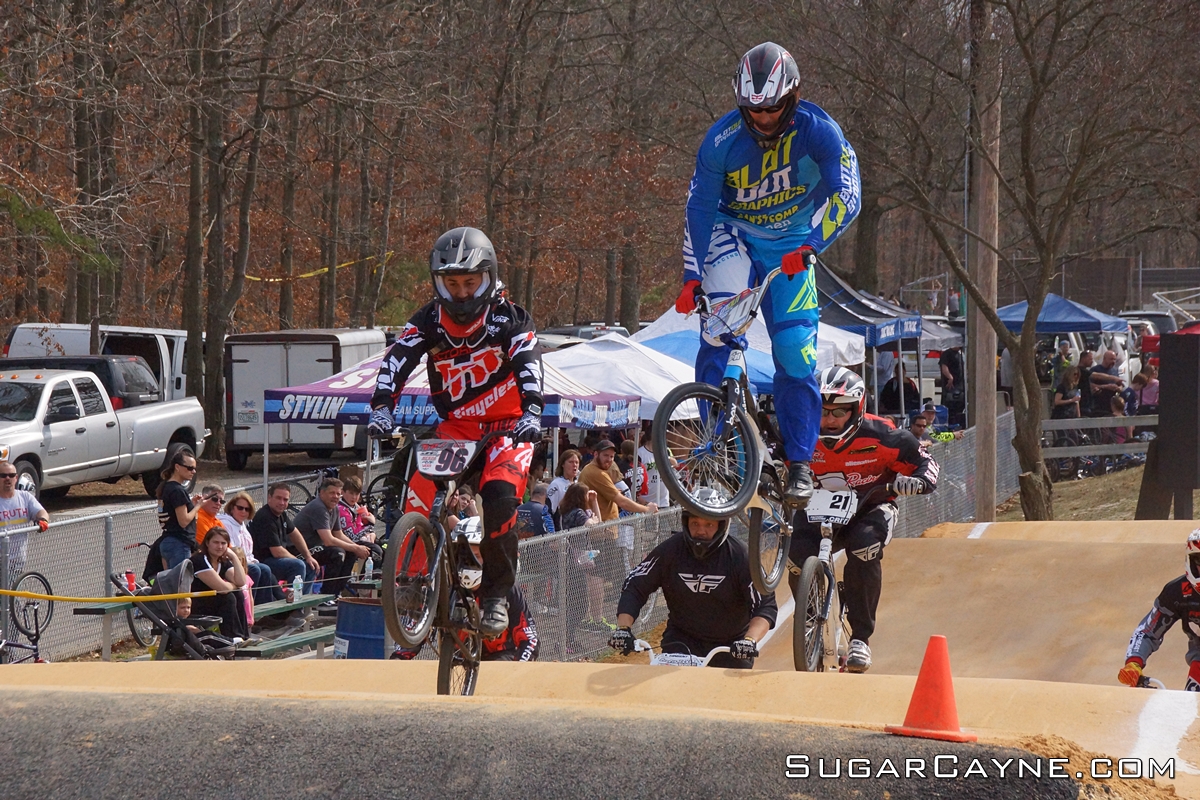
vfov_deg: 8.3
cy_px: 400
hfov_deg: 12.5
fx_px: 5500
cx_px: 600
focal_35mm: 165
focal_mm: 110
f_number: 11
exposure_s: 1/2000
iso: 1600
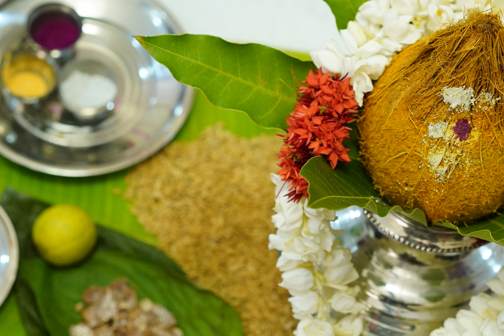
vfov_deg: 12.6
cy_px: 145
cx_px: 379
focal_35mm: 109
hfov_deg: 18.6
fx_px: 1526
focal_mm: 55
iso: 3200
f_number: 3.5
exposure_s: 1/125
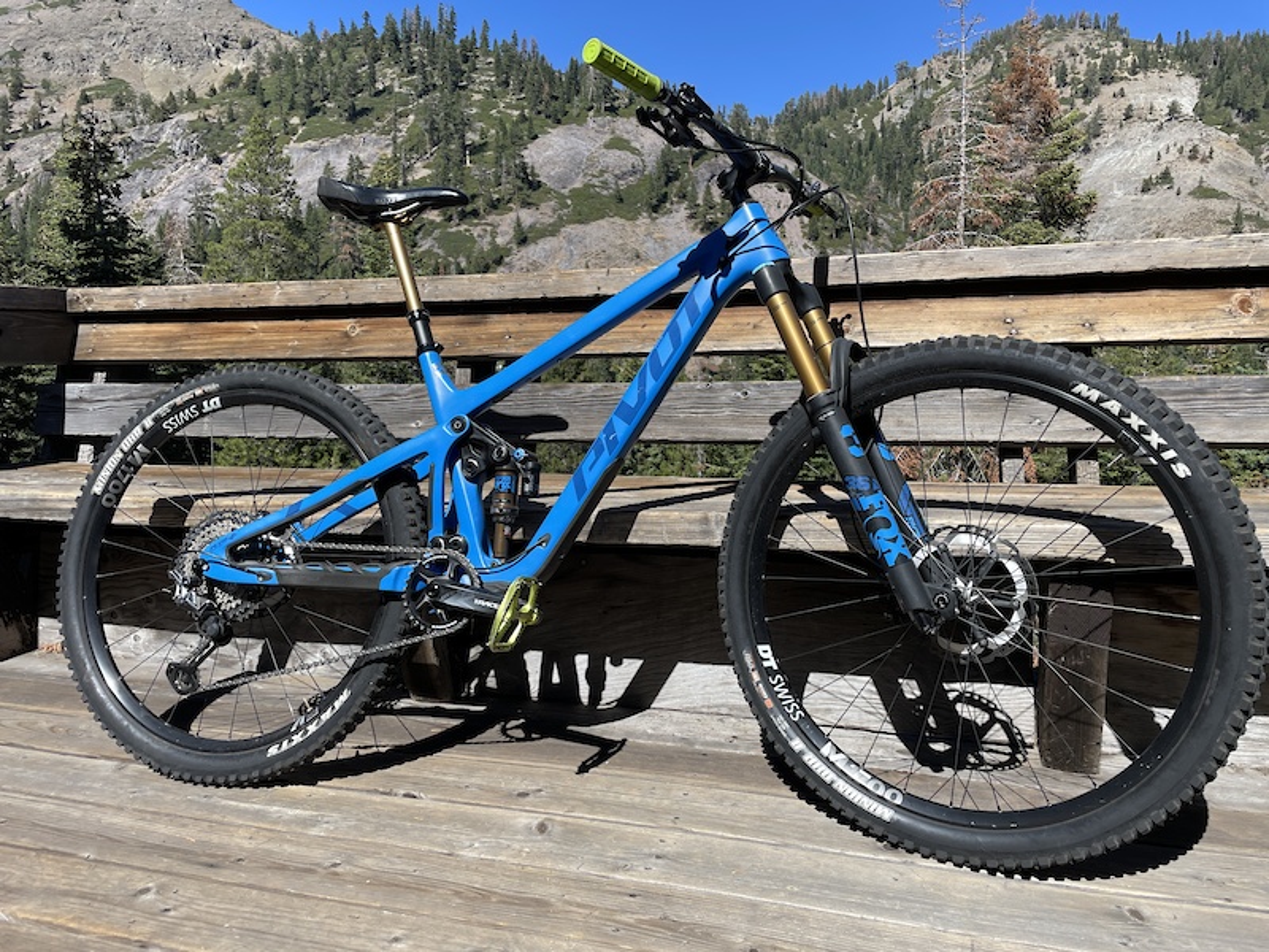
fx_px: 953
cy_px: 476
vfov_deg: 53.1
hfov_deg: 67.3
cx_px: 634
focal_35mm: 26
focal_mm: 4.2
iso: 32
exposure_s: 1/2618
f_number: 1.6
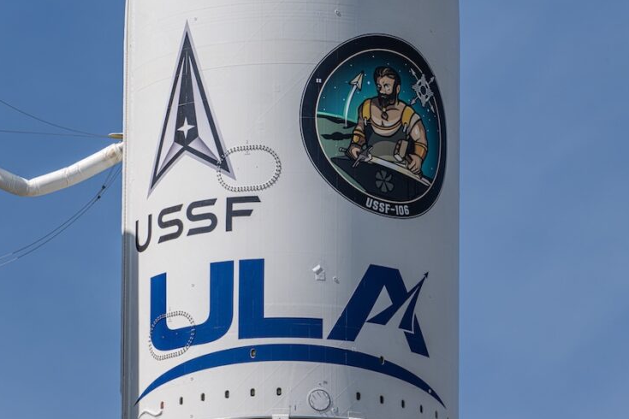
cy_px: 202
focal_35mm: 627
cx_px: 306
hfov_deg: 3.3
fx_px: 10954
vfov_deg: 2.2
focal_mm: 600
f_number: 8
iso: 100
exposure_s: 1/500
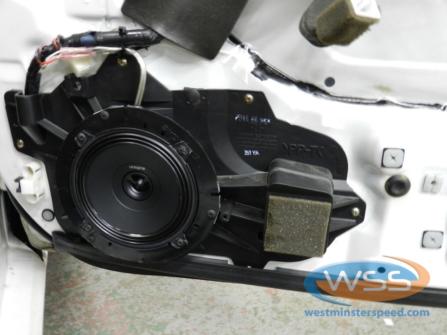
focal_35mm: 32
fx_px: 413
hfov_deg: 56.8
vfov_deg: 44.2
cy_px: 168
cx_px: 224
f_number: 3.7
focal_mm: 5.6
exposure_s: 1/5
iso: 400
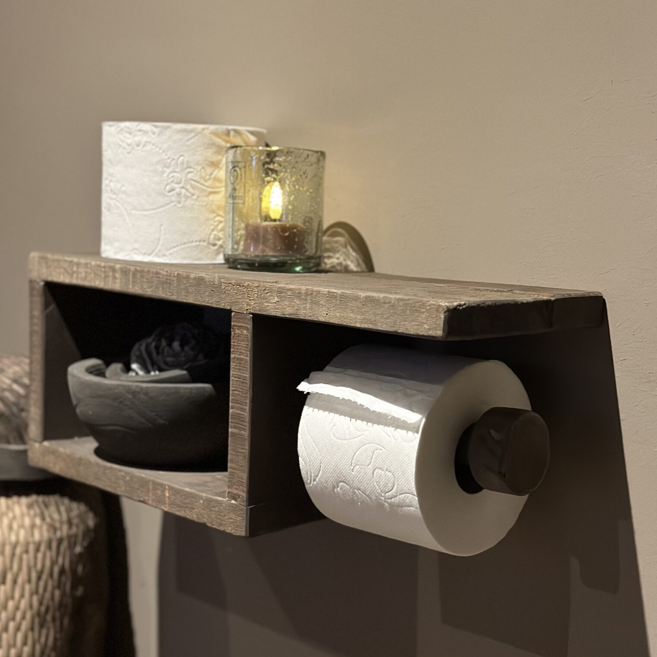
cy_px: 365
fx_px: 1224
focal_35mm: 57
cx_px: 328
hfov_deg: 30.0
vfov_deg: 30.0
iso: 640
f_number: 1.78
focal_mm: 6.86
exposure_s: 1/40
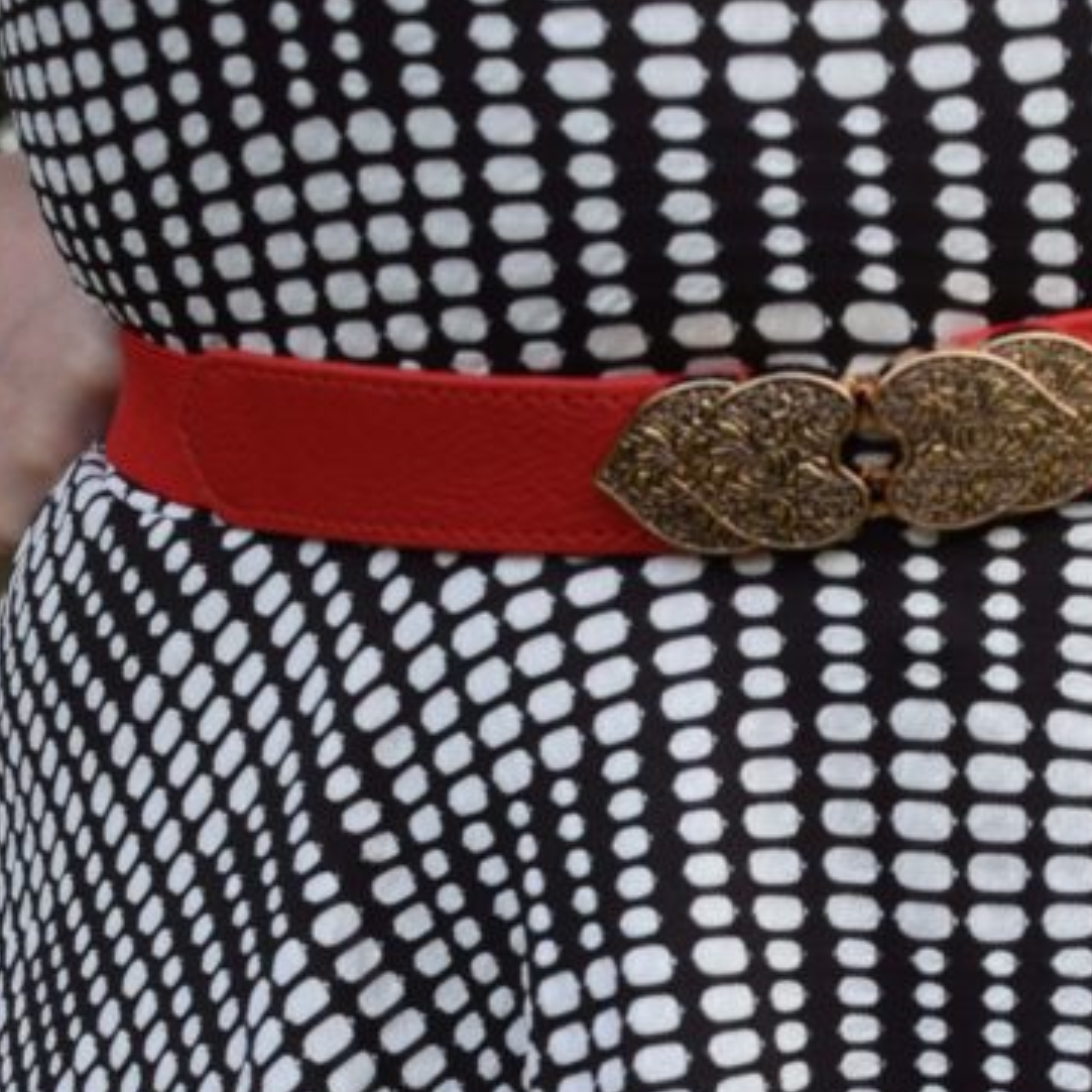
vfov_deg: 20.6
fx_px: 2897
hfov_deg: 21.0
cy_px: 1095
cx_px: 921
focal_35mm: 81
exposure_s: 1/125
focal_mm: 23
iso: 200
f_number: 5.6
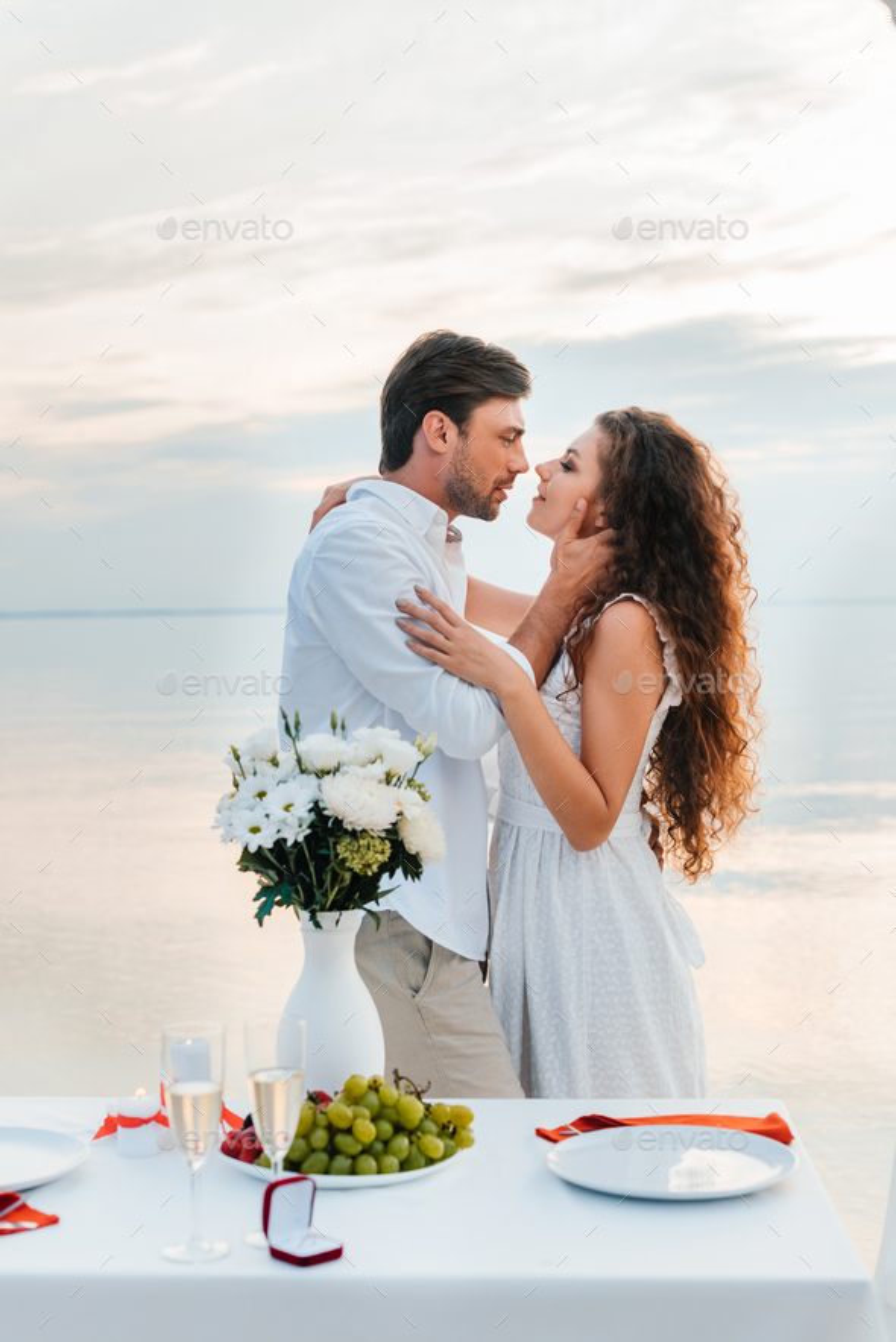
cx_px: 448
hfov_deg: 27.0
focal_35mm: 50
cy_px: 671
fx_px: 1865
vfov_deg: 39.6
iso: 200
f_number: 3.5
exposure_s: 1/320
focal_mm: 50
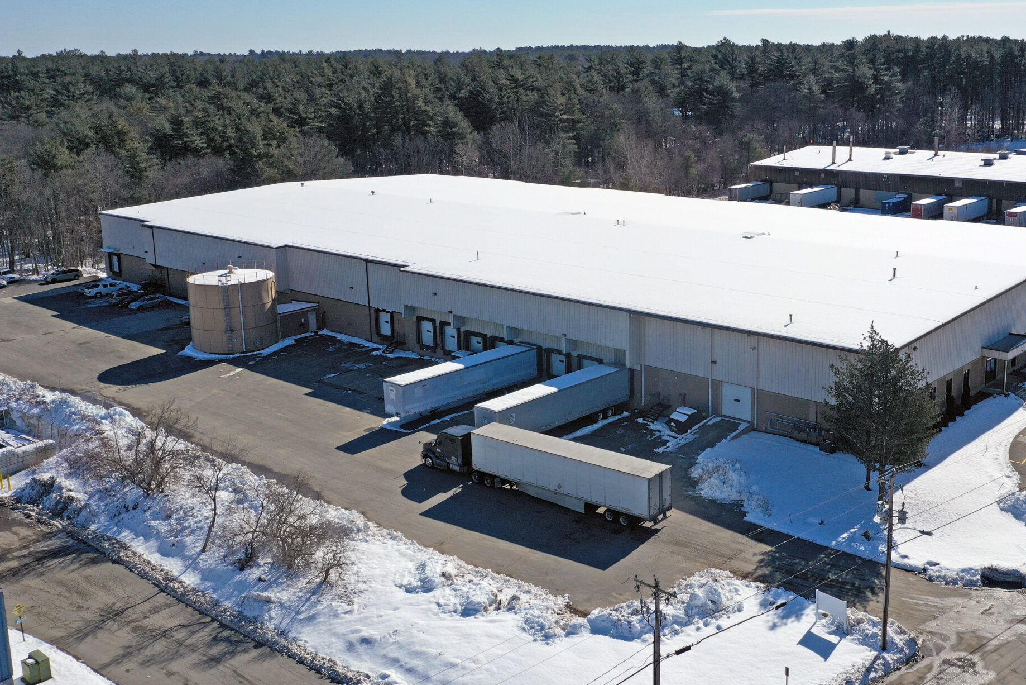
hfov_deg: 49.1
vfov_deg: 34.1
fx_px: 1112
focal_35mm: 39
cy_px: 283
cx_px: 631
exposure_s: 1/800
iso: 100
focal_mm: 10.26
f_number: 7.1
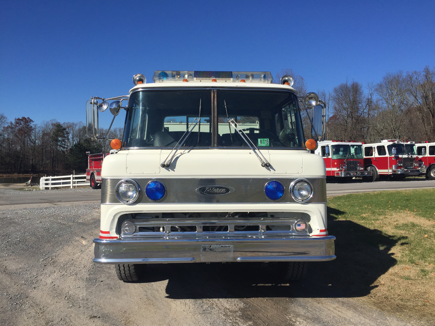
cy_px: 163
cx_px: 218
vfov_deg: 48.2
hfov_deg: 61.7
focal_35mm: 29
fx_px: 364
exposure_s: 1/3968
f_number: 2.2
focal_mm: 4.15
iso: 32
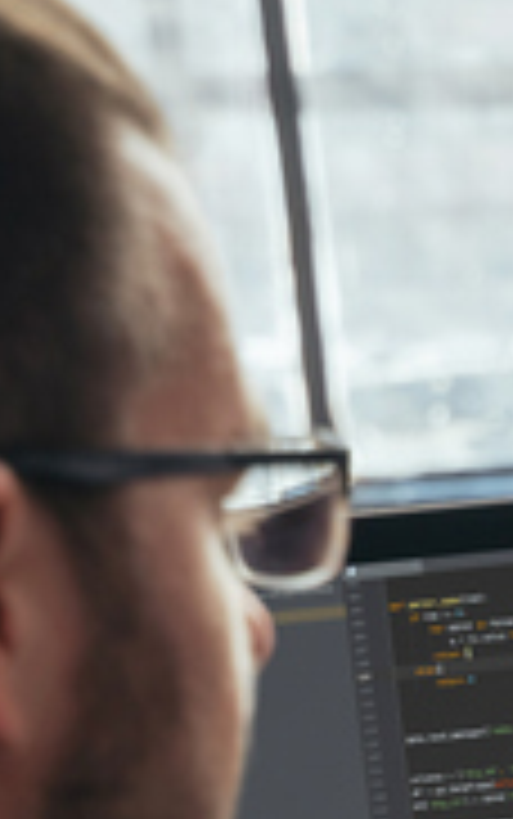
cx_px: 1390
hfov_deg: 5.9
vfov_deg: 9.8
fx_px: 4713
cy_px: 1033
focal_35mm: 211
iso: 100
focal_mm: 52
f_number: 4.5
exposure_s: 1/60
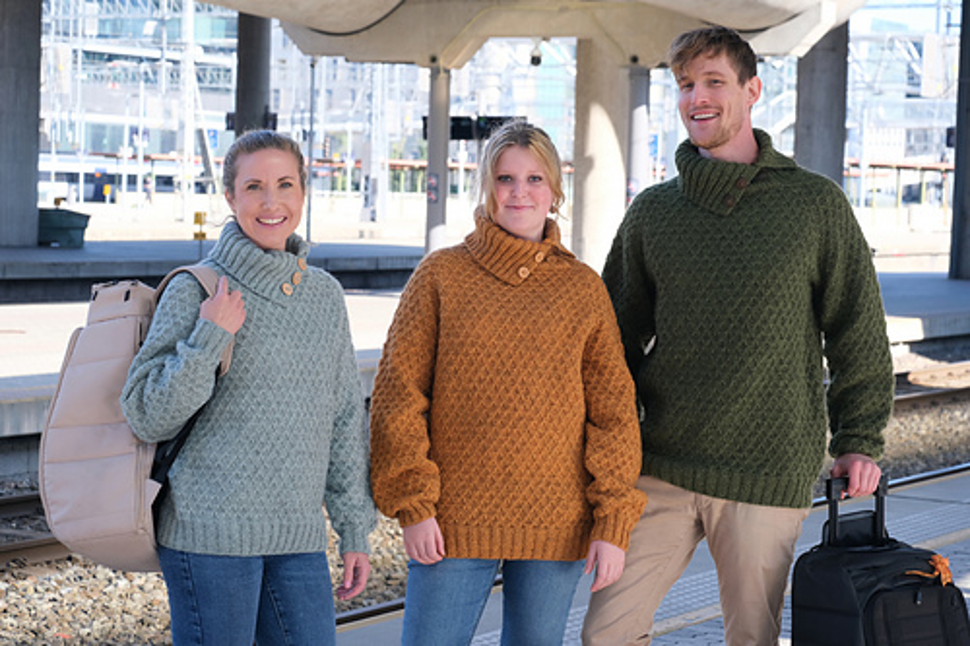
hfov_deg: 25.4
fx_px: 2155
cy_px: 323
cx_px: 485
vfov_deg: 17.1
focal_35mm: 80
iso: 320
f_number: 5.6
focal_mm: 53
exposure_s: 1/100
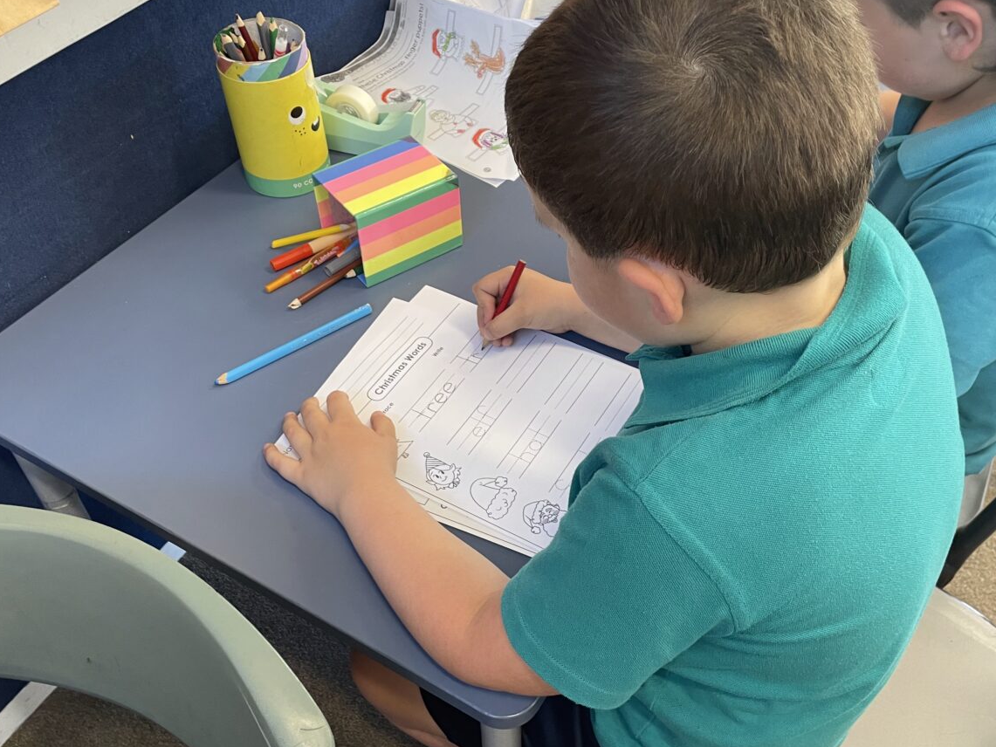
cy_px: 345
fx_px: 1007
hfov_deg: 52.5
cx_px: 549
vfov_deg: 40.7
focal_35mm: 35
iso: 80
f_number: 1.6
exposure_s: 1/50
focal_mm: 4.2
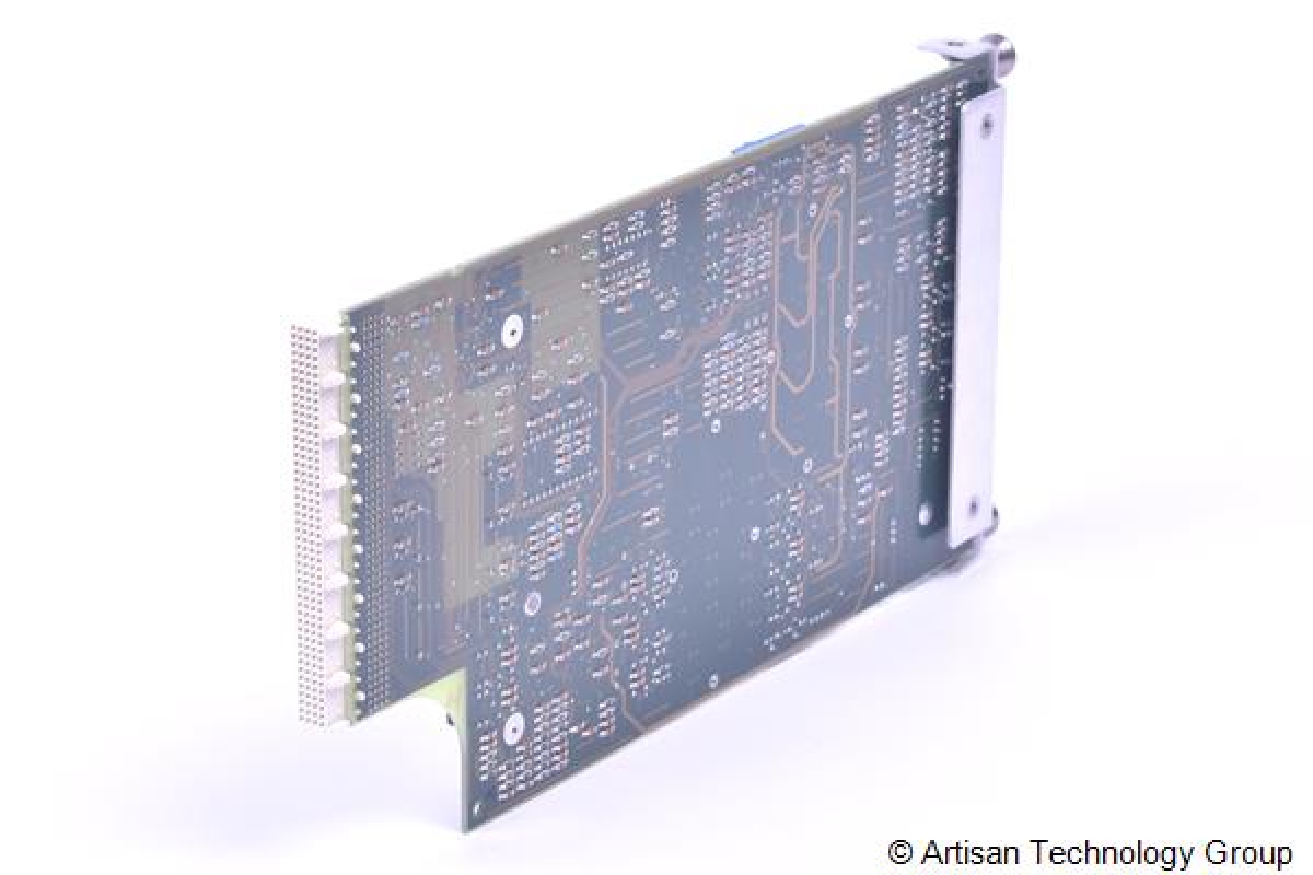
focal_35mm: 82
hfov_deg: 24.6
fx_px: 3009
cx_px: 656
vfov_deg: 16.6
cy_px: 438
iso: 200
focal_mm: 55
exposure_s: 1/200
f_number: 10
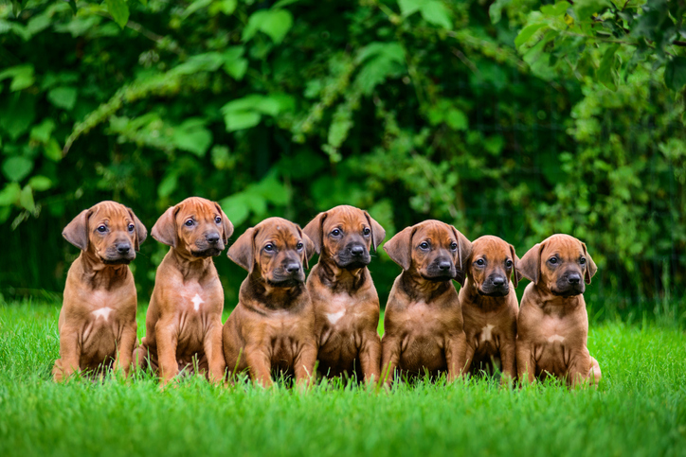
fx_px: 2954
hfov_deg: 13.2
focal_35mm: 155
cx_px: 343
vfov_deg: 8.9
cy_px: 228
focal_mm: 155
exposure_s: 1/640
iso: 400
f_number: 3.2
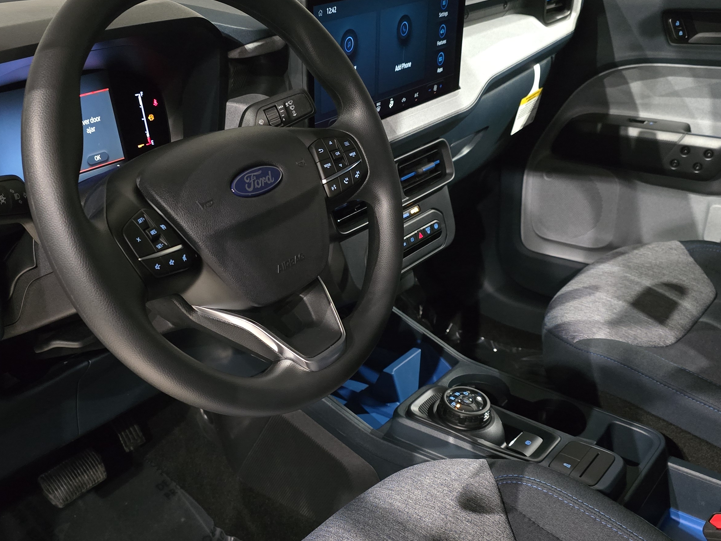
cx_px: 329
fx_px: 812
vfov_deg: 36.7
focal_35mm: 39
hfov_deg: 47.8
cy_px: 319
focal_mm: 6.3
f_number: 1.7
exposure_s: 1/40
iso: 1600
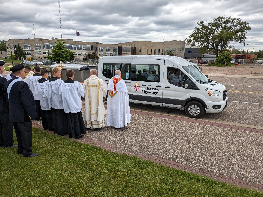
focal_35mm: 27
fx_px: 205
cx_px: 132
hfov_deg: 65.3
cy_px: 98
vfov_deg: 51.4
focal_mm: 4.38
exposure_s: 1/1232
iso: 42
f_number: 1.73
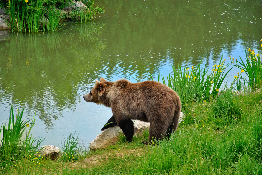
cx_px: 129
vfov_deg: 8.2
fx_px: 1221
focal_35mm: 168
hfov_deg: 12.2
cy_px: 90
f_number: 5.6
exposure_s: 1/160
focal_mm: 105
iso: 100
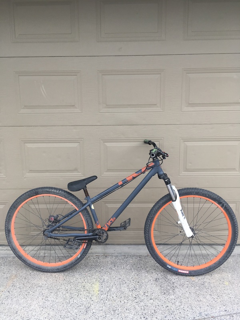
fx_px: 268
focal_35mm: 29
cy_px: 160
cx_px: 120
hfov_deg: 48.2
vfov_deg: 61.7
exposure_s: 1/120
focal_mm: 4.15
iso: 40
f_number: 2.2
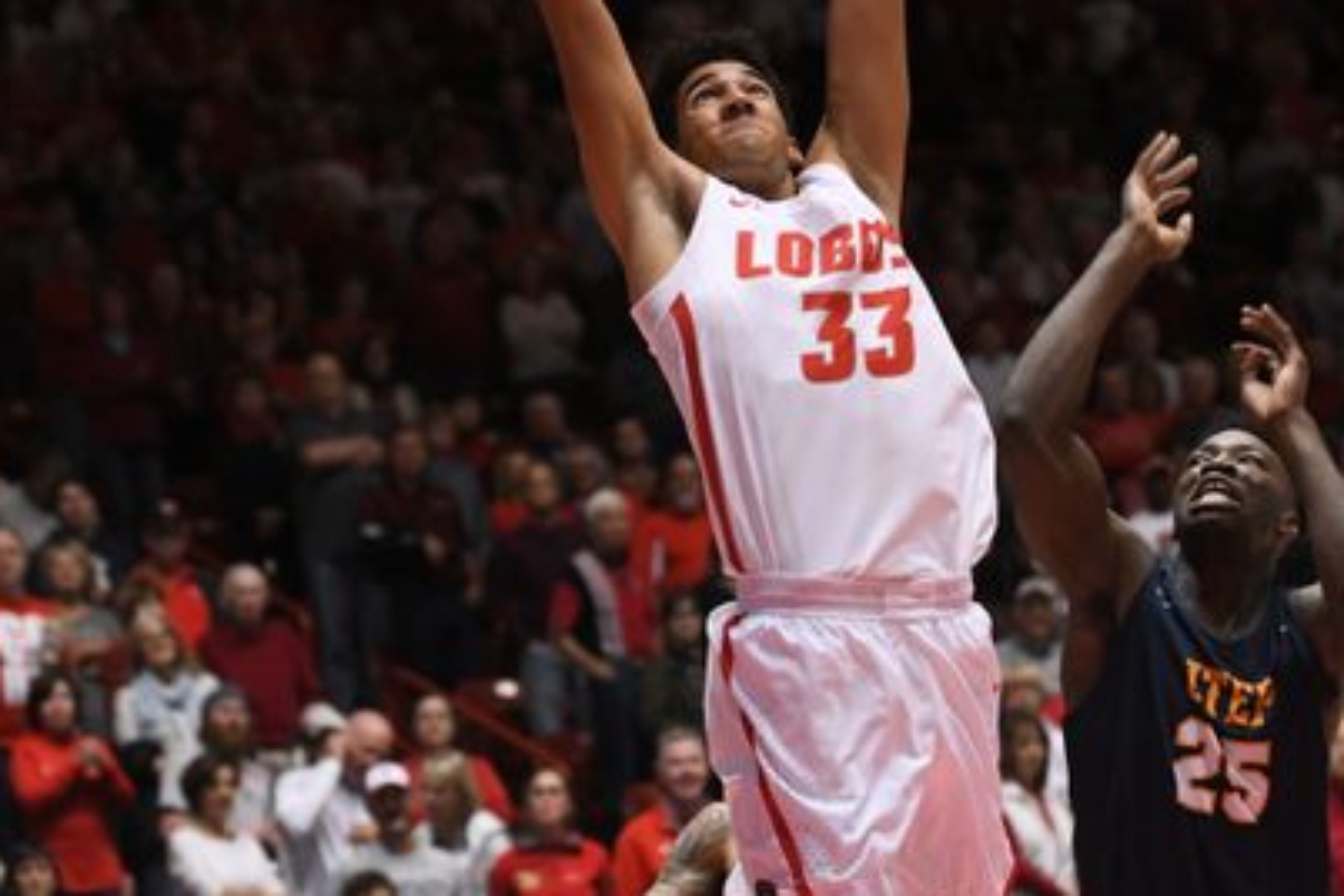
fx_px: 5562
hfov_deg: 13.8
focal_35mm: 149
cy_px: 311
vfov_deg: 9.2
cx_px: 669
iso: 3200
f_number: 2.8
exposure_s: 1/500
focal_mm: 70
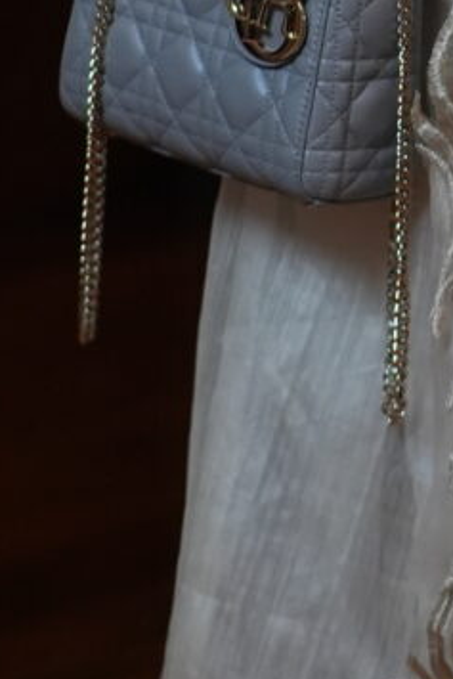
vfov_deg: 4.2
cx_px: 798
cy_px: -522
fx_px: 9239
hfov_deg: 2.8
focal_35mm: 490
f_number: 2.2
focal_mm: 85
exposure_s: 1/320
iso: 1250
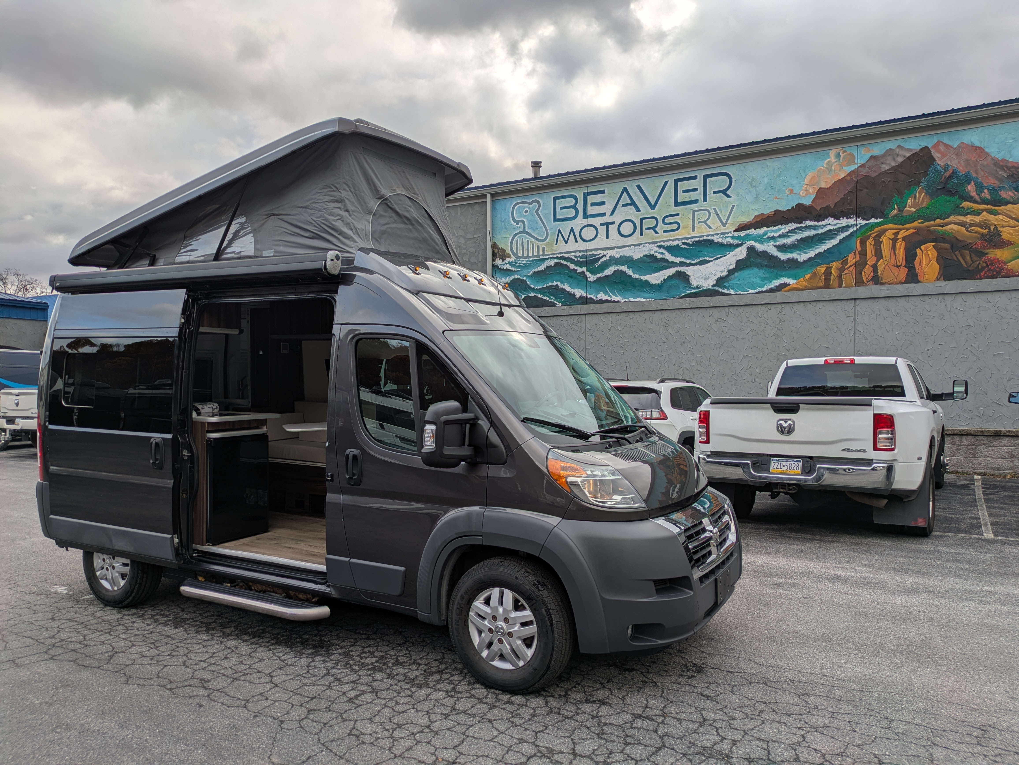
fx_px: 736
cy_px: 382
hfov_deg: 69.4
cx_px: 510
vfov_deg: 54.9
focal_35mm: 25
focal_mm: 5.43
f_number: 1.89
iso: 48
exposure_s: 1/1546
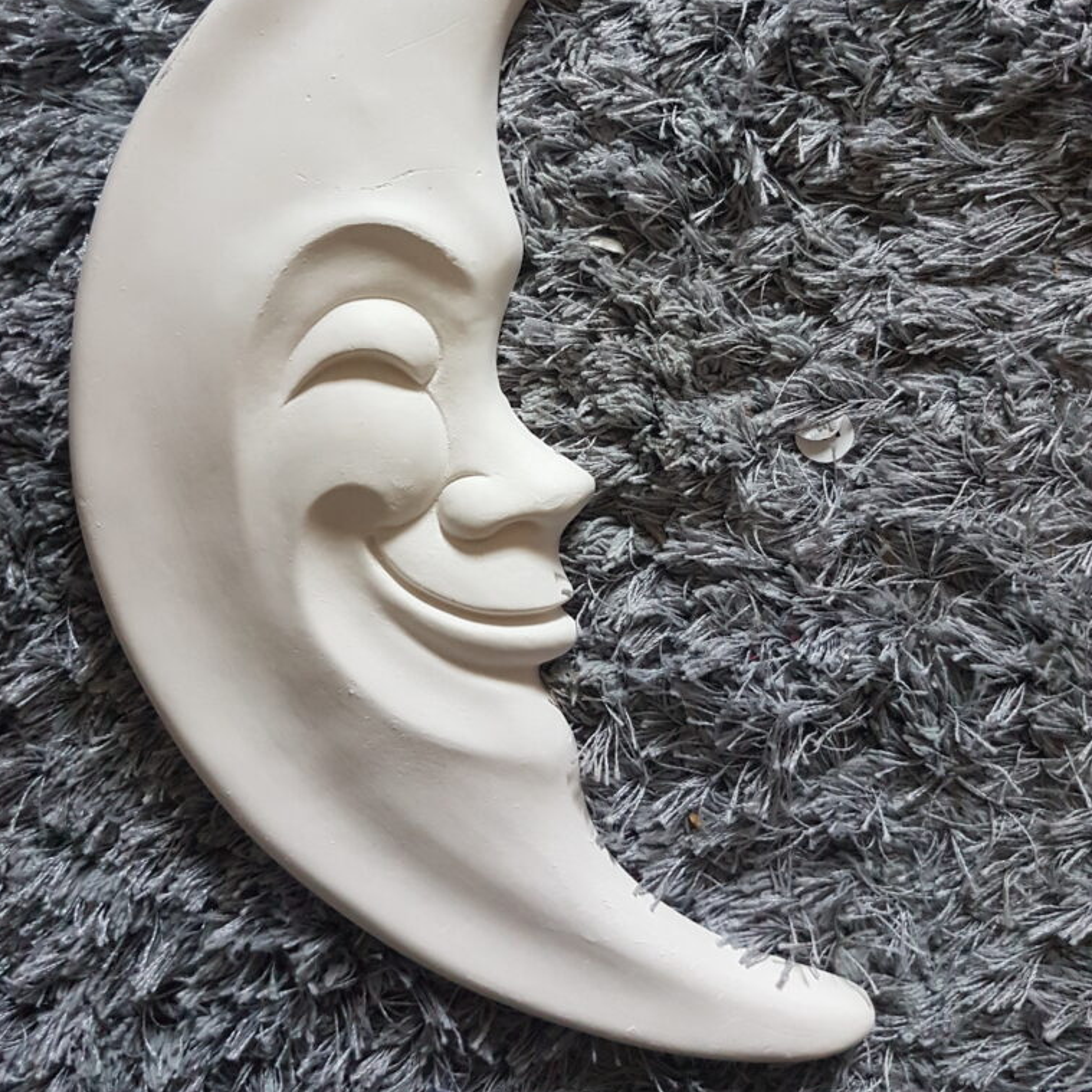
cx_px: 542
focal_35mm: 31
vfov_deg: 52.0
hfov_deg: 52.5
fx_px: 1106
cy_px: 417
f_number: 1.7
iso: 200
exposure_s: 1/15
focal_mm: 4.2
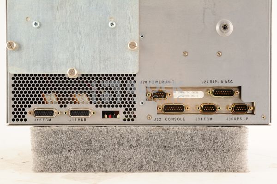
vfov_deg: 26.9
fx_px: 384
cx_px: 138
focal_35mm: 50
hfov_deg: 39.6
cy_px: 92
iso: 1600
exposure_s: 1/125
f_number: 9
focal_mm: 50
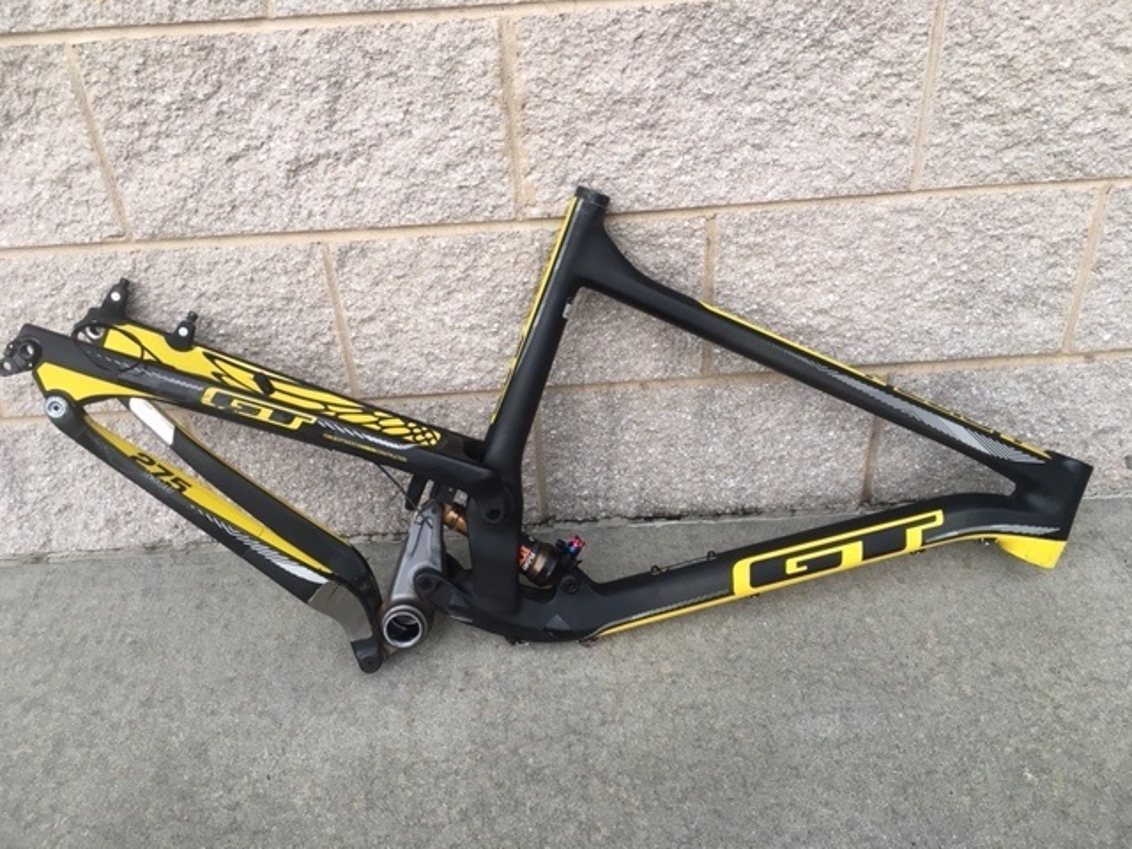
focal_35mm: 29
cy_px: 424
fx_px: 948
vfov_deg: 48.2
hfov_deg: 61.7
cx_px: 566
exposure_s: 1/40
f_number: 2.2
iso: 25
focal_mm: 4.15
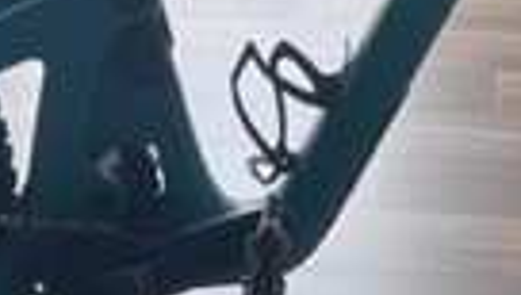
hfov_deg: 16.1
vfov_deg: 8.8
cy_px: -245
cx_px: 318
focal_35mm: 133
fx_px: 1840
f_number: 1.5
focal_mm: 5.7
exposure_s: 1/387
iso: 50
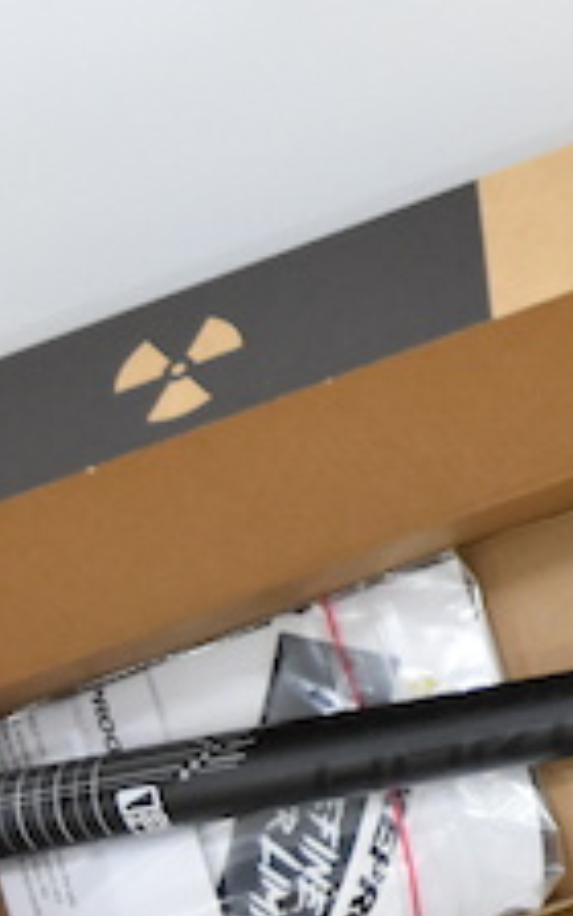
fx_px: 3548
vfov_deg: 14.7
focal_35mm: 142
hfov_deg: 8.3
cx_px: 1457
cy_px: 258
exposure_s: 1/30
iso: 1250
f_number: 4.2
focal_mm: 26
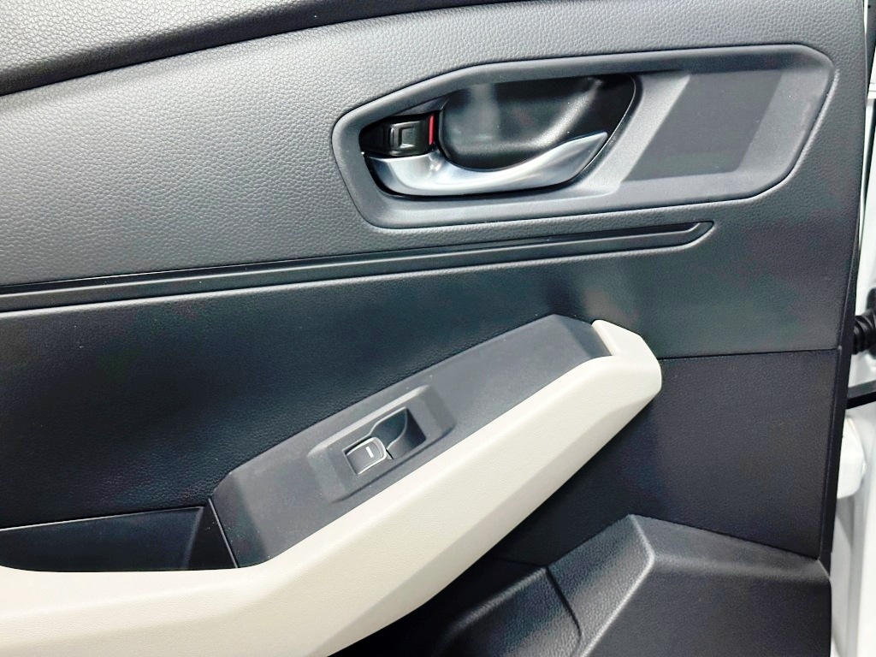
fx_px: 1215
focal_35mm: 48
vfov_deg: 30.3
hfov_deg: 39.7
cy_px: 328
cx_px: 438
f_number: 1.78
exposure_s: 1/30
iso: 500
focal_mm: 6.86
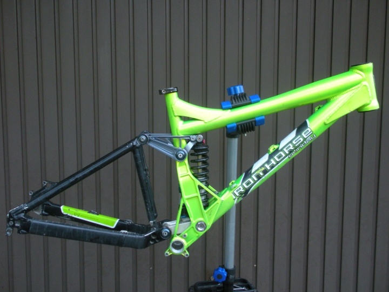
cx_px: 203
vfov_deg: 36.0
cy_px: 145
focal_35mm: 40
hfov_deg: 46.8
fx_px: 450
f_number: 3.5
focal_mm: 6.3
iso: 219
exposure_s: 1/68.3
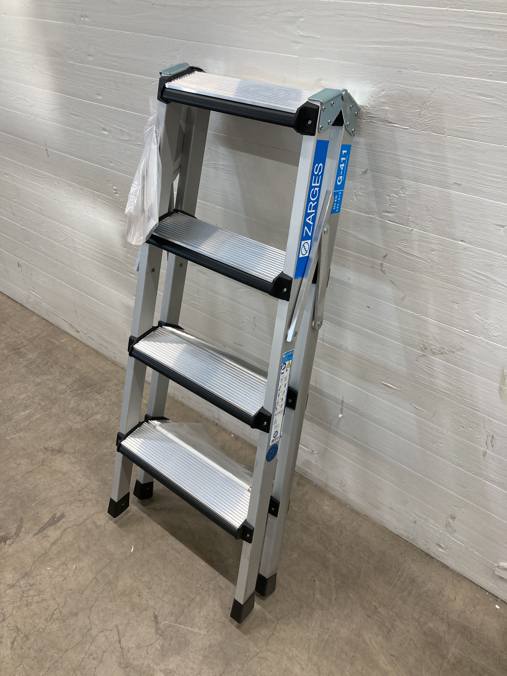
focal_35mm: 28
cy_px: 338
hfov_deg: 49.7
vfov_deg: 63.4
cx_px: 254
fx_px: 547
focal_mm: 3.99
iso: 80
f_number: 1.8
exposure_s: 1/87
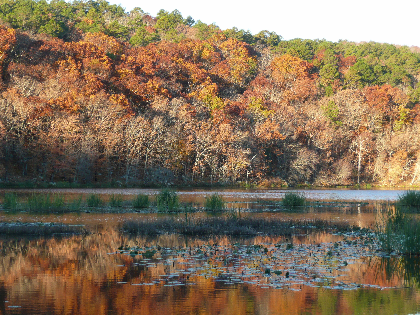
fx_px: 1165
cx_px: 210
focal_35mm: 96
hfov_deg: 20.4
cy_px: 158
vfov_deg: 15.4
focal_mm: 15.7
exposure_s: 1/80
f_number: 4.7
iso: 100
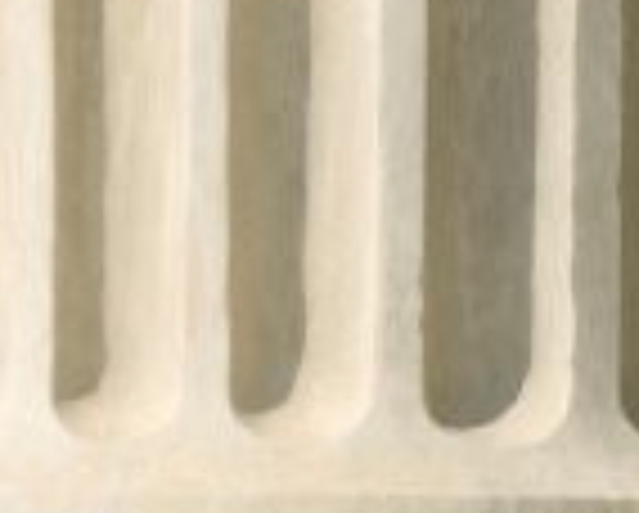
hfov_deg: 7.1
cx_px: 781
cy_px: 704
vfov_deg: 5.7
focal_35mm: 269
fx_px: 5094
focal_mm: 32
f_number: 13
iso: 100
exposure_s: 1/200
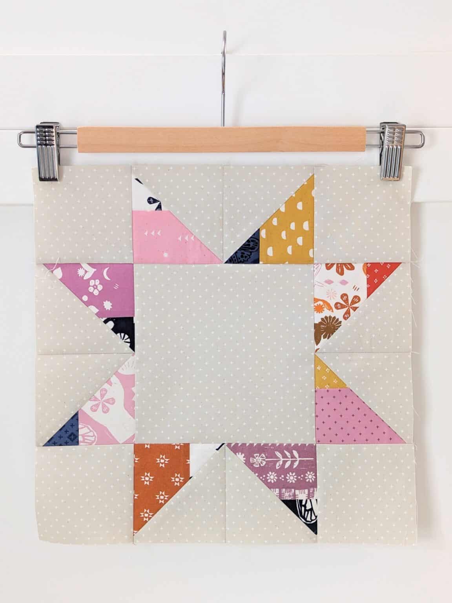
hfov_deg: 30.3
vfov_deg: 39.7
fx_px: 836
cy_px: 302
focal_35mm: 48
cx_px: 226
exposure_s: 1/37.9
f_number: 1.85
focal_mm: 6.81
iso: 59
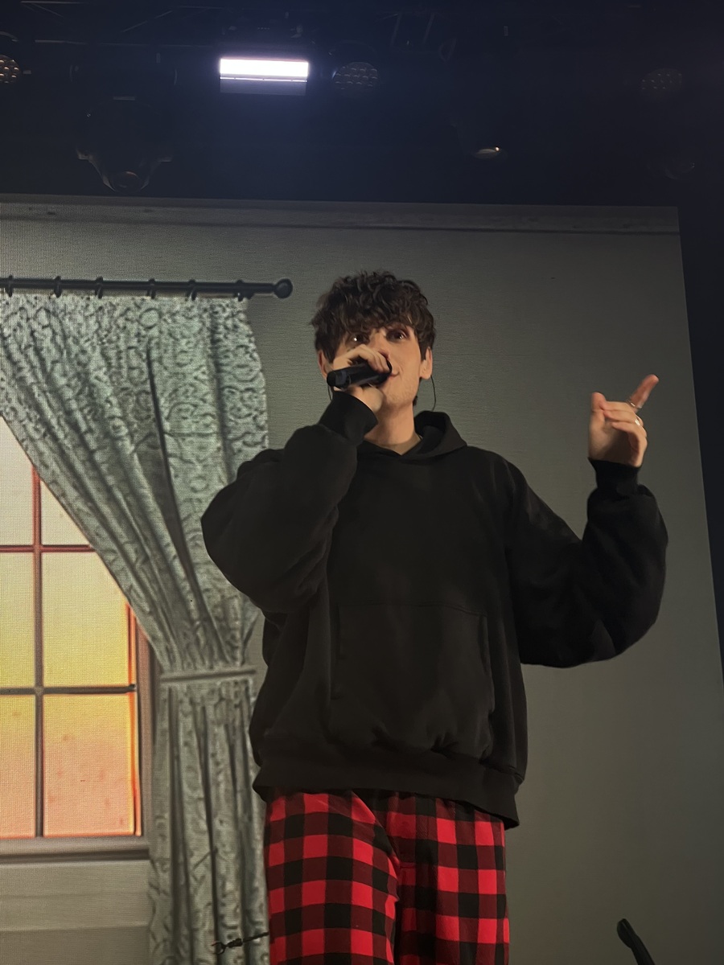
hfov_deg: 19.1
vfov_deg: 25.3
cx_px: 362
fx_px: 2147
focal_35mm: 77
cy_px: 482
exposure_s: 1/117
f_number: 2.8
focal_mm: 9
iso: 250
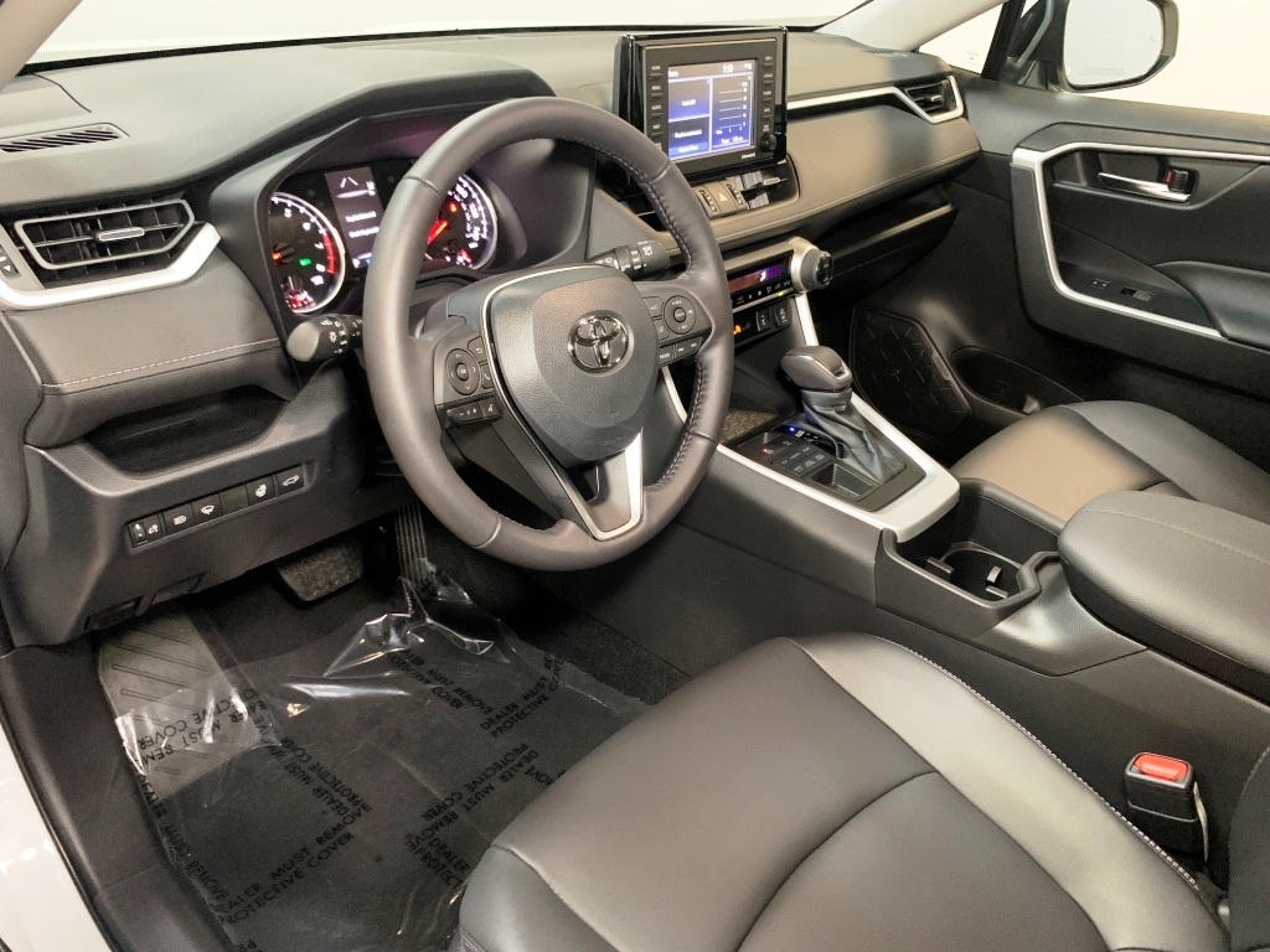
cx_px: 635
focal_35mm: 26
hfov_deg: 67.3
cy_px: 476
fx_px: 954
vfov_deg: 53.1
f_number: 1.8
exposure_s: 1/30
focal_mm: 4.25
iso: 640
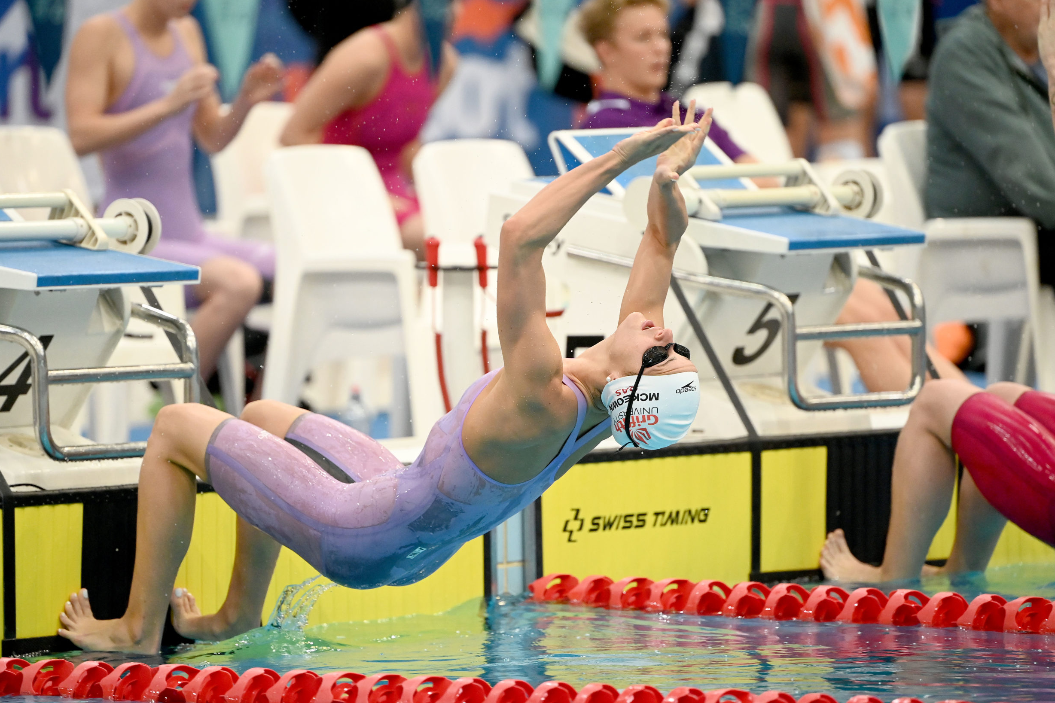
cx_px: 524
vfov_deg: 3.3
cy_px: 362
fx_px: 12219
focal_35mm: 417
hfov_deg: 4.9
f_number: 4
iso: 5000
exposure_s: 1/2000
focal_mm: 400
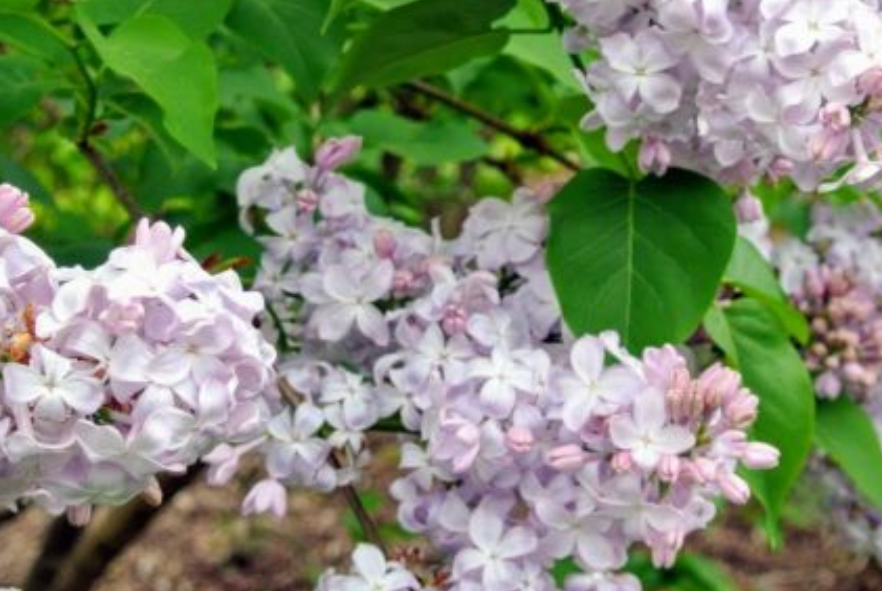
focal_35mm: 124
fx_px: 3042
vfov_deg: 11.1
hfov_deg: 16.5
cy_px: 251
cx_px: 429
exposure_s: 1/160
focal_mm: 18.9
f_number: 4.8
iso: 100
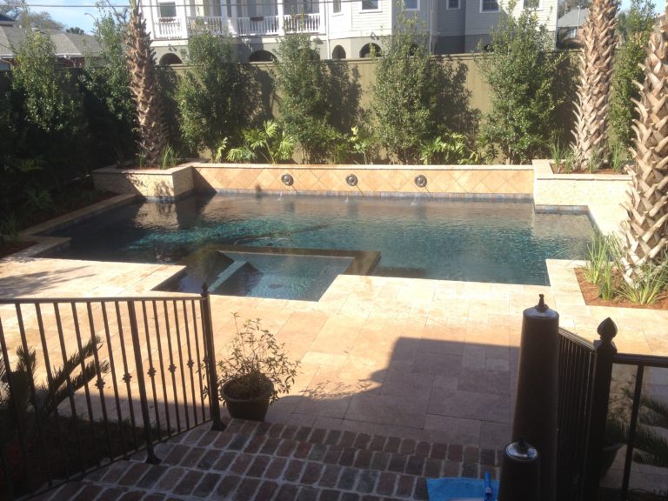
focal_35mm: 35
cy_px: 250
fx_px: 675
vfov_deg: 40.7
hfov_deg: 52.6
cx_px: 334
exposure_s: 1/1284
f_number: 2.4
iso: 80
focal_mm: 4.28
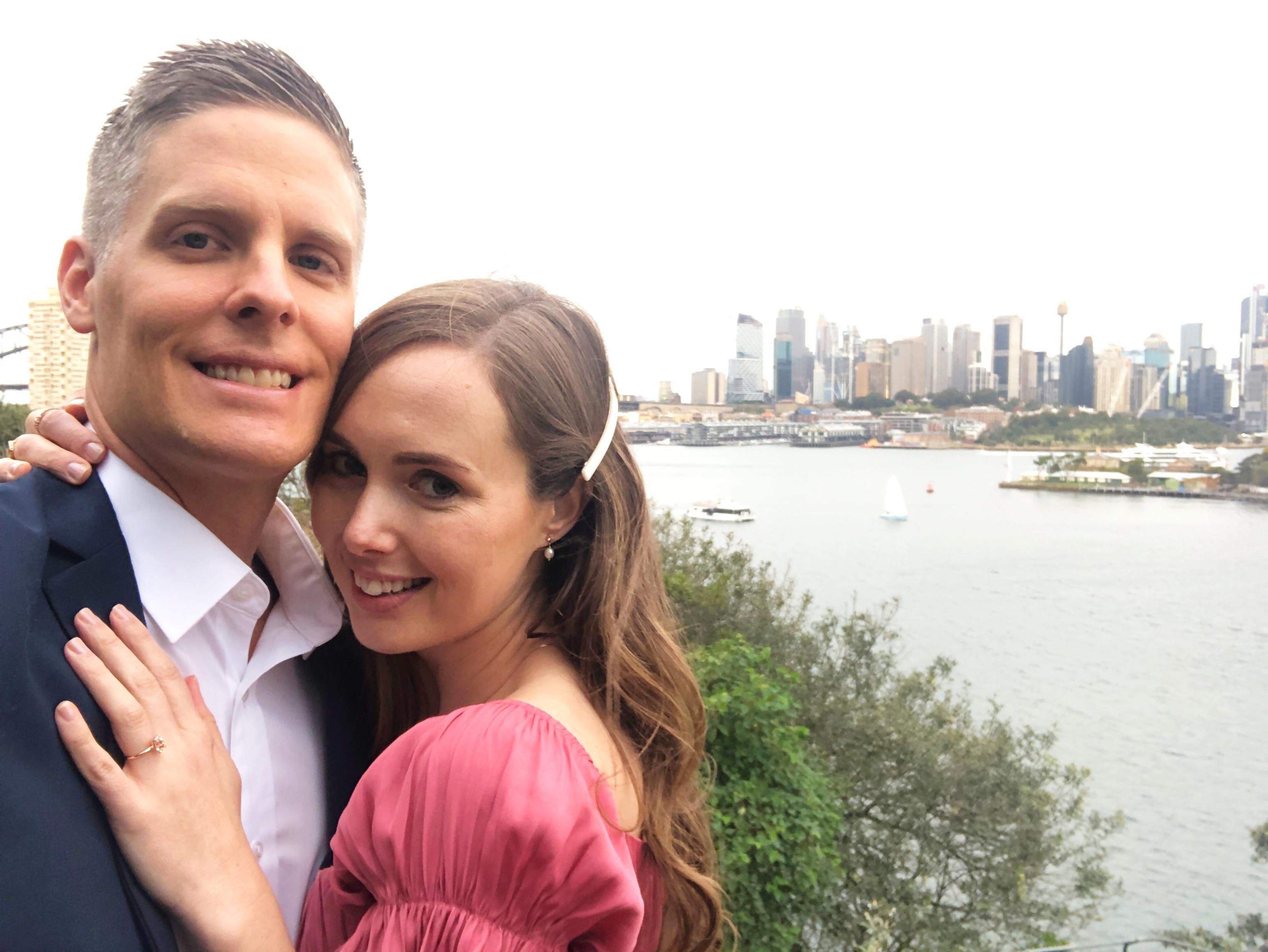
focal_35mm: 32
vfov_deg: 44.2
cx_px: 634
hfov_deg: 56.8
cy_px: 476
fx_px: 1173
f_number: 2.2
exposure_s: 1/60
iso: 100
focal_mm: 2.87
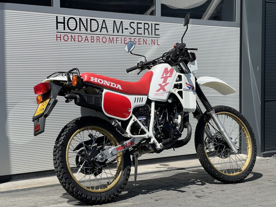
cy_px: 104
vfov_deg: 19.1
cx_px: 138
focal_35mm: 77
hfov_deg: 25.3
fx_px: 614
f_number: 2.8
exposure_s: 1/699
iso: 32
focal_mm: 9
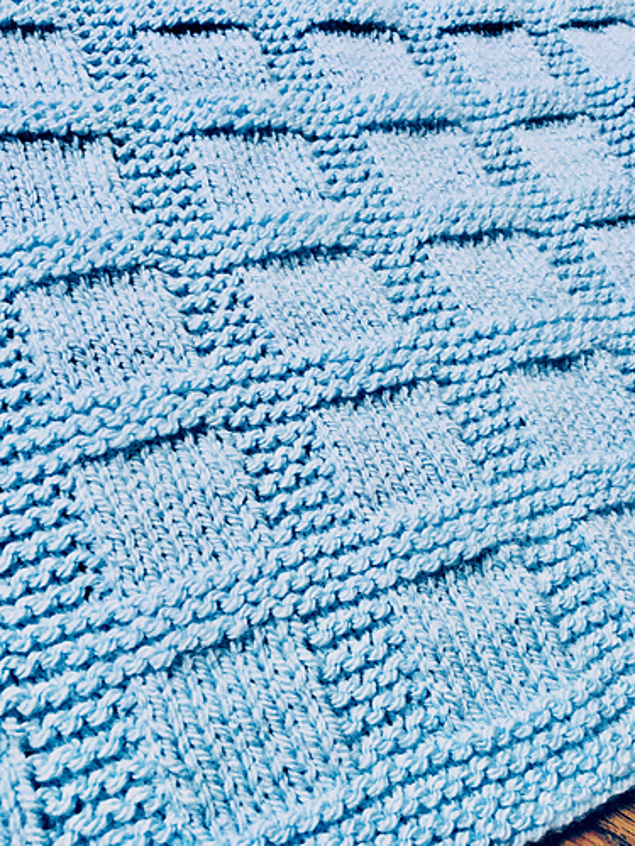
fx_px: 709
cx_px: 318
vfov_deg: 61.7
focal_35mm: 29
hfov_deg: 48.2
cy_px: 423
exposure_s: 1/33
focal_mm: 4.15
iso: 40
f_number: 2.2
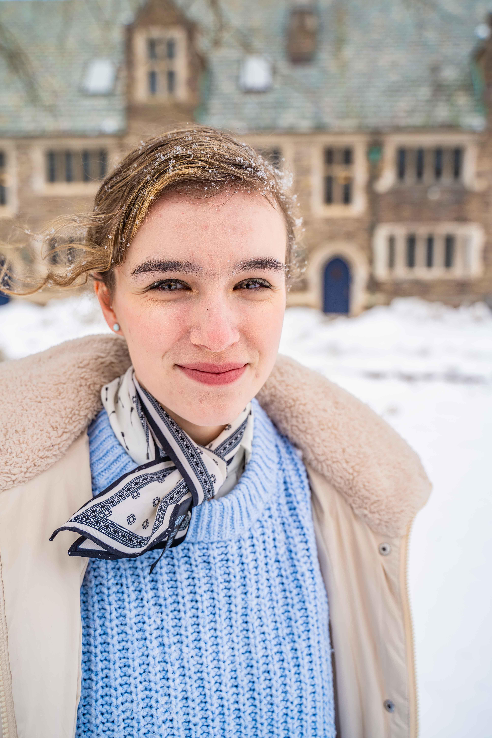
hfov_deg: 36.9
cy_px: 369
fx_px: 738
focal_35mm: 36
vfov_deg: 53.1
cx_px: 246
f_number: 4
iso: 100
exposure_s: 1/160
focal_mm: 36
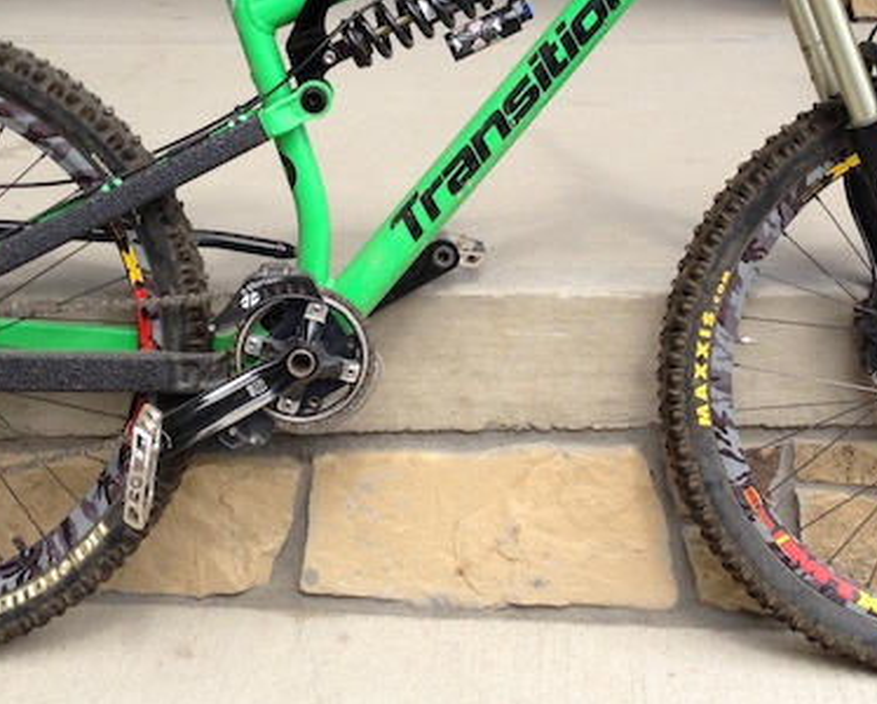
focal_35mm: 73
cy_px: 138
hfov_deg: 26.0
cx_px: 460
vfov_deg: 20.8
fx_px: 1897
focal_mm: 4.28
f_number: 2.4
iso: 50
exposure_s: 1/511
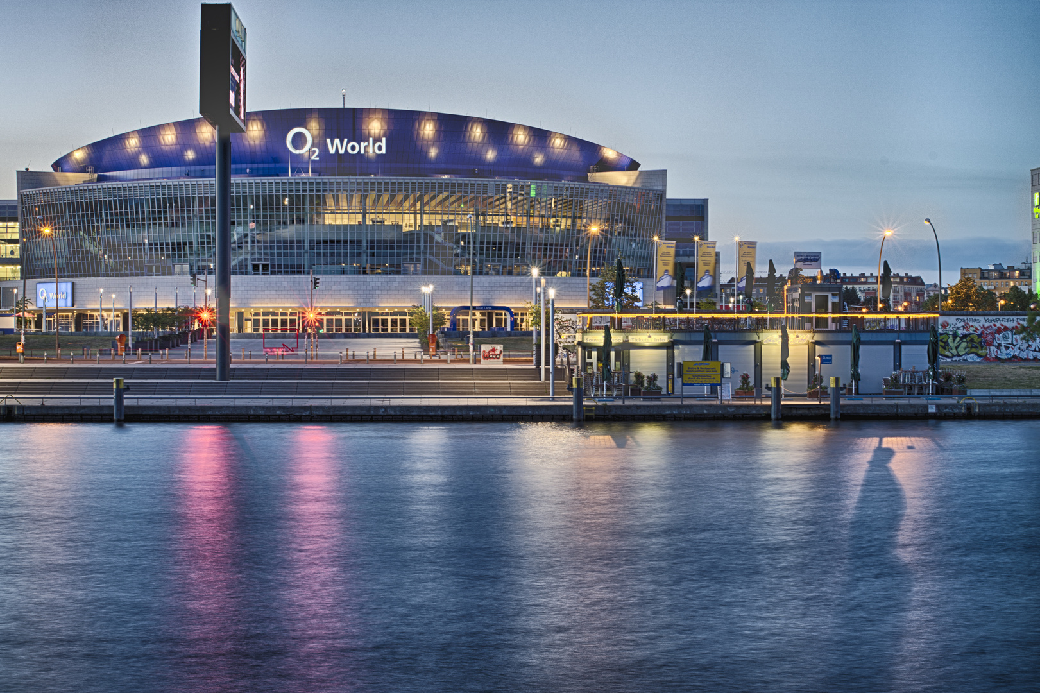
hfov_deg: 27.0
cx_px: 520
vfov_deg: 18.2
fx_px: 2166
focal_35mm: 75
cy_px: 346
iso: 50
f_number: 11
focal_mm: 75
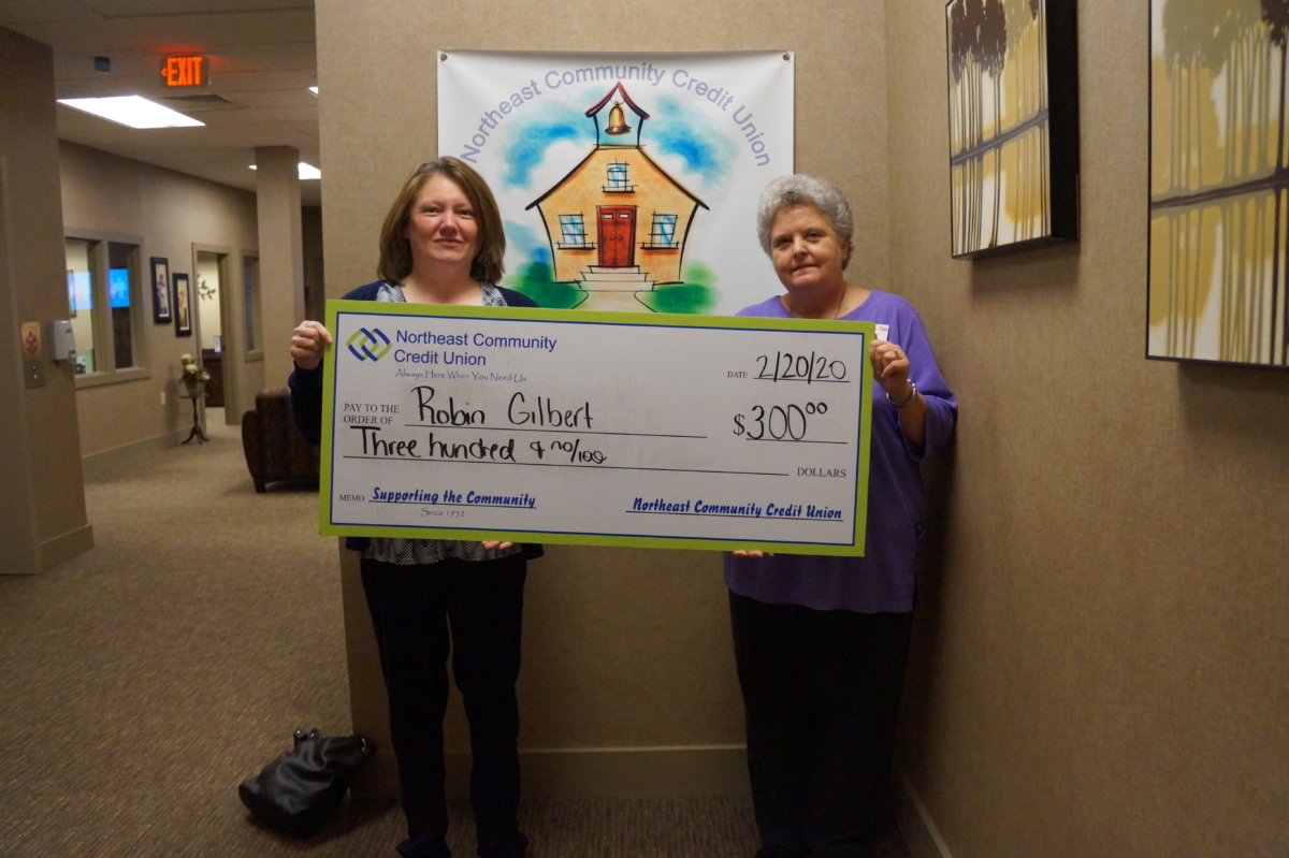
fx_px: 966
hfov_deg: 67.4
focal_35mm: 27
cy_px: 429
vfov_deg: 47.9
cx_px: 644
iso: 3200
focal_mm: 18
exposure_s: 1/160
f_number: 4
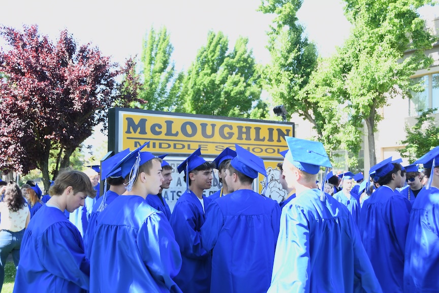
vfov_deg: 28.1
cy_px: 146
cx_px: 220
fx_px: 585
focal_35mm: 48
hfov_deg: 41.1
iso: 500
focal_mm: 32
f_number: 5.6
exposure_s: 1/250
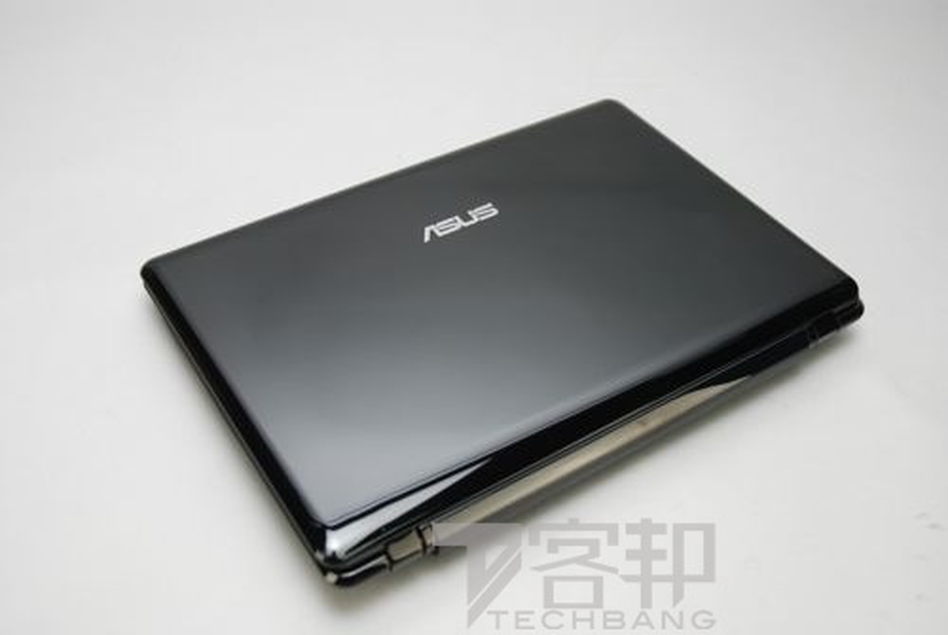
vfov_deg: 33.1
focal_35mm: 40
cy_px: 318
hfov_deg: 47.9
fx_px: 1068
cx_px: 474
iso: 200
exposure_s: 1/60
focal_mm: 27
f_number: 5.6
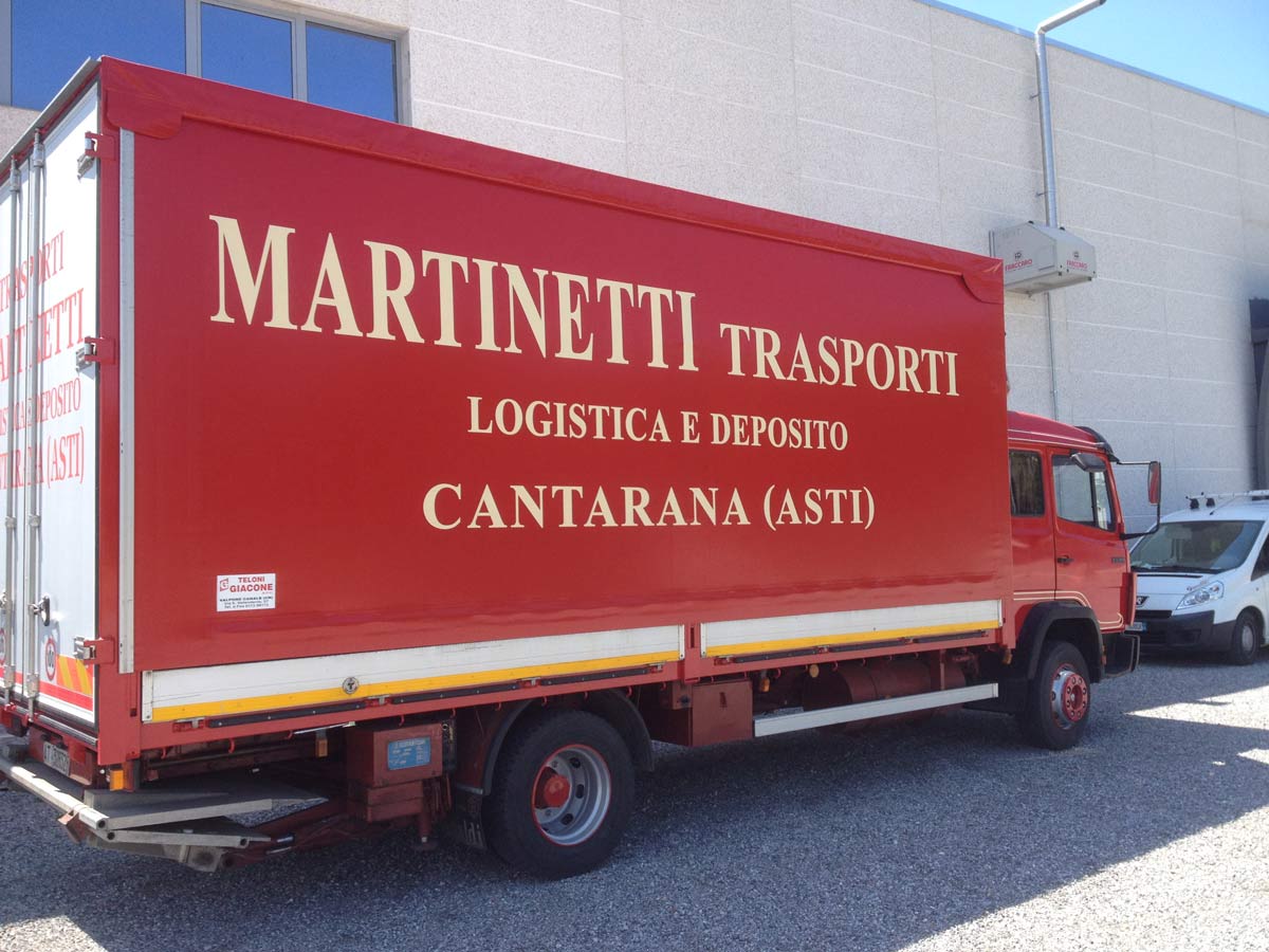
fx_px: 1283
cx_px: 634
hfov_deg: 52.6
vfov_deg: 40.7
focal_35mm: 35
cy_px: 476
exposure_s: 1/635
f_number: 2.4
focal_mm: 4.28
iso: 50
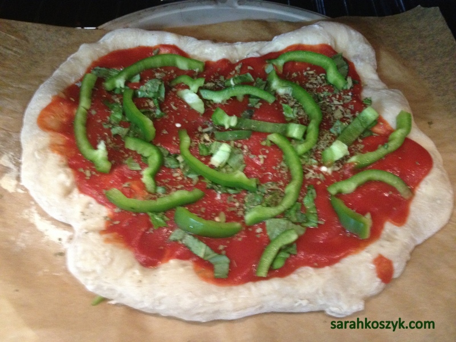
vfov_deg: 40.7
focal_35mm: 35
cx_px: 228
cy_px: 171
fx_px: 461
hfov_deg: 52.6
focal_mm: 4.28
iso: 400
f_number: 2.4
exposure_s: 1/17
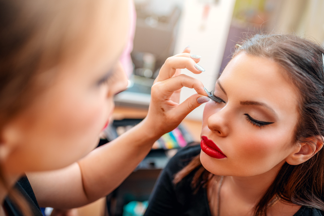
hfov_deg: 54.4
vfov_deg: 37.9
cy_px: 108
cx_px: 162
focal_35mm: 35
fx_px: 315
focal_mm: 35
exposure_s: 1/125
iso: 80
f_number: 2.8
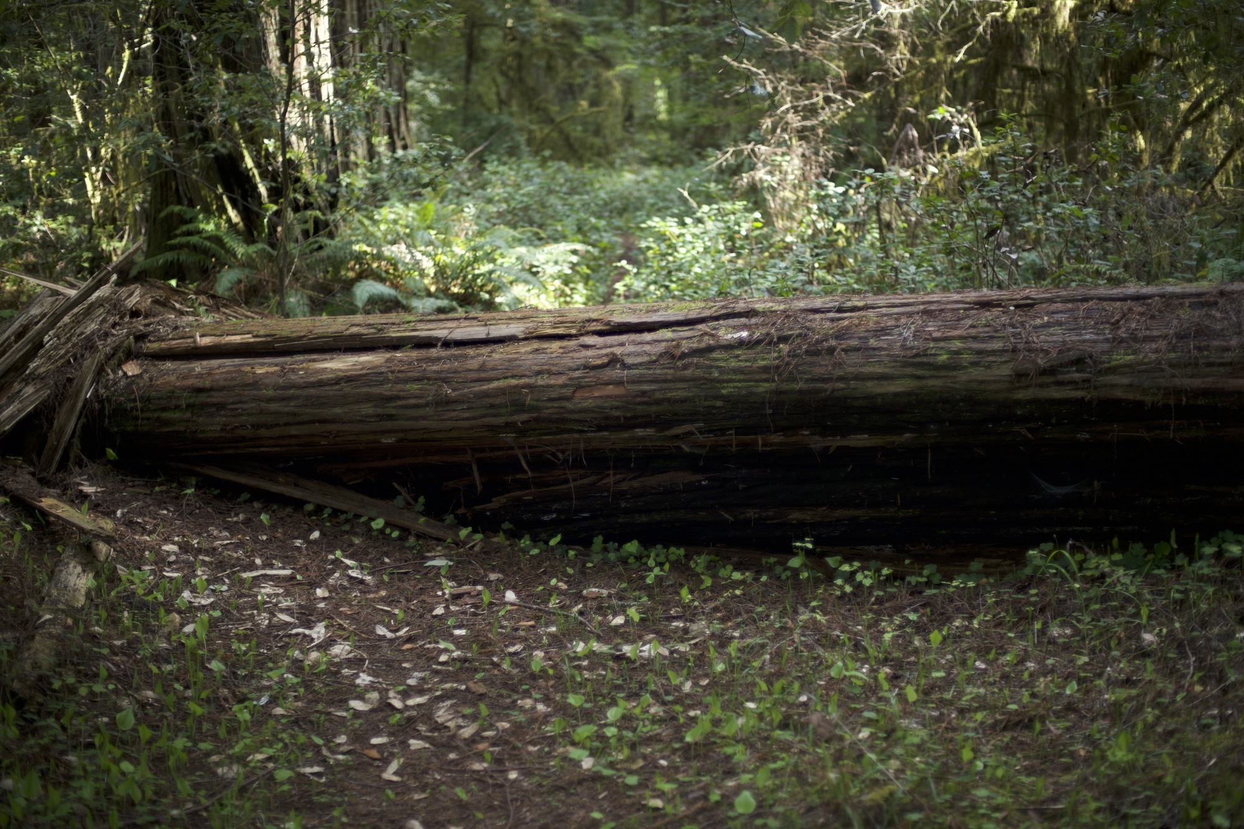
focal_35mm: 50
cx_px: 622
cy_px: 414
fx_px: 1728
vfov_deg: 27.0
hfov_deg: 39.6
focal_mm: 50
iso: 400
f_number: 1.4
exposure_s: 1/250
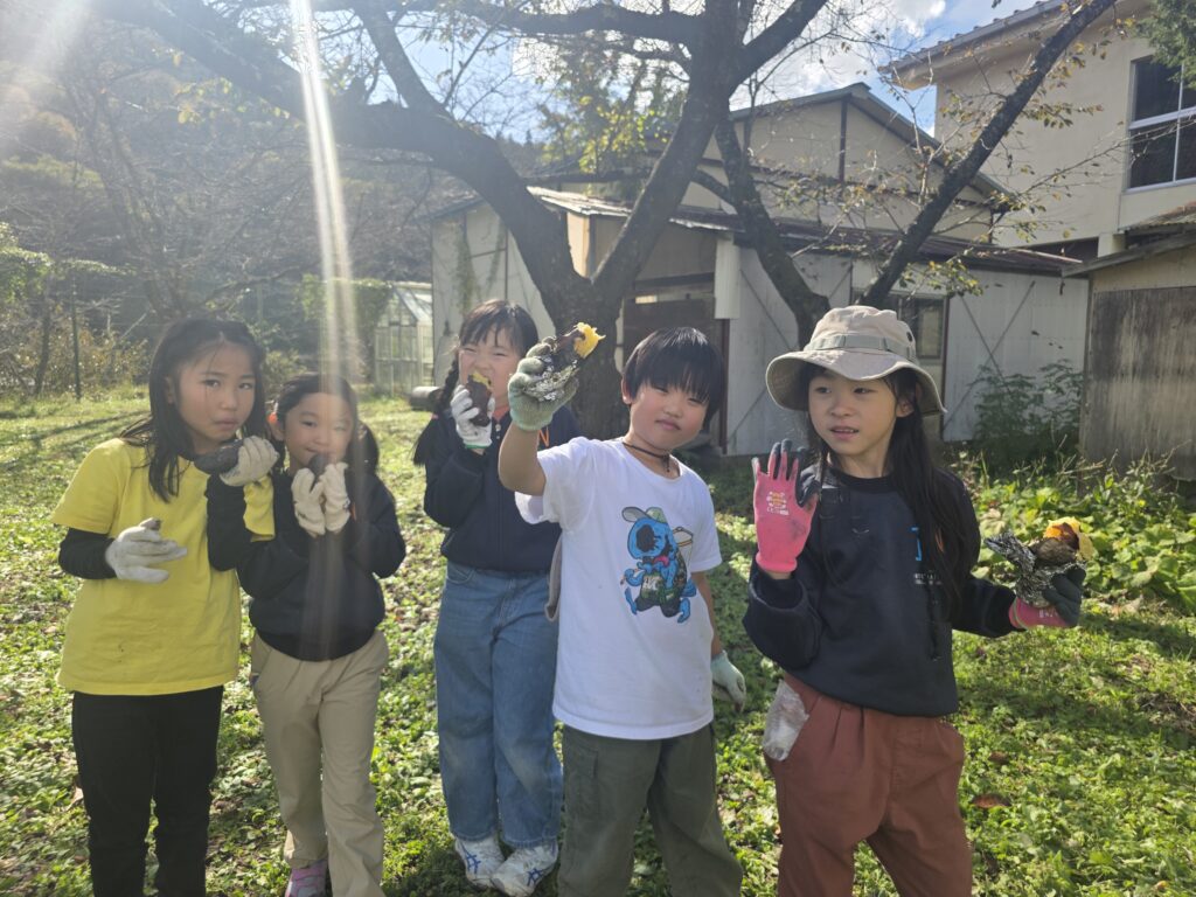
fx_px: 795
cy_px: 448
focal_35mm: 23
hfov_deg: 73.9
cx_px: 598
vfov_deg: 58.9
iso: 80
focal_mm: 6.3
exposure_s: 1/2890
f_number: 1.7
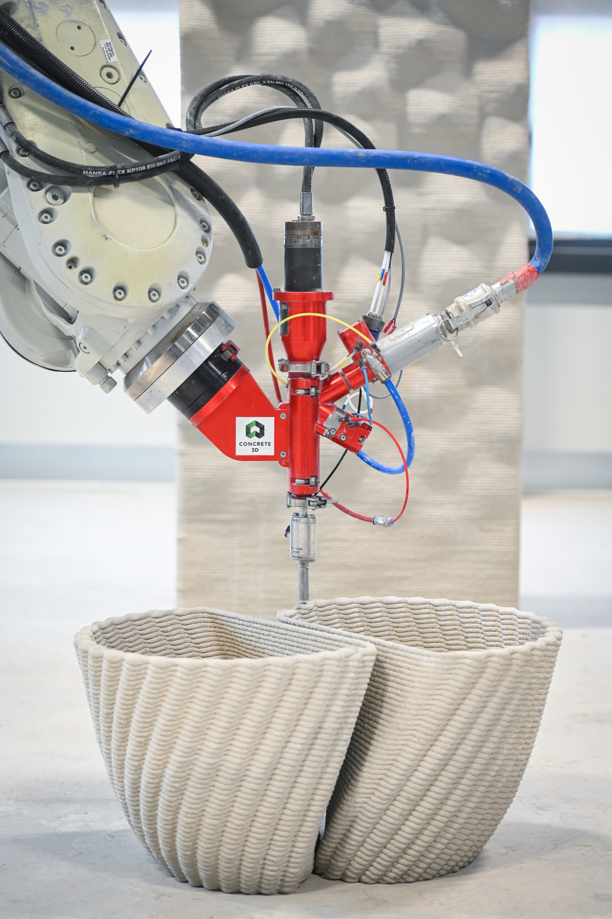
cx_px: 306
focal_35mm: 70
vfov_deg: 28.9
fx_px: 1788
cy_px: 460
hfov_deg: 19.4
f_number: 3.2
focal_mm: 70
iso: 1000
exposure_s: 1/160
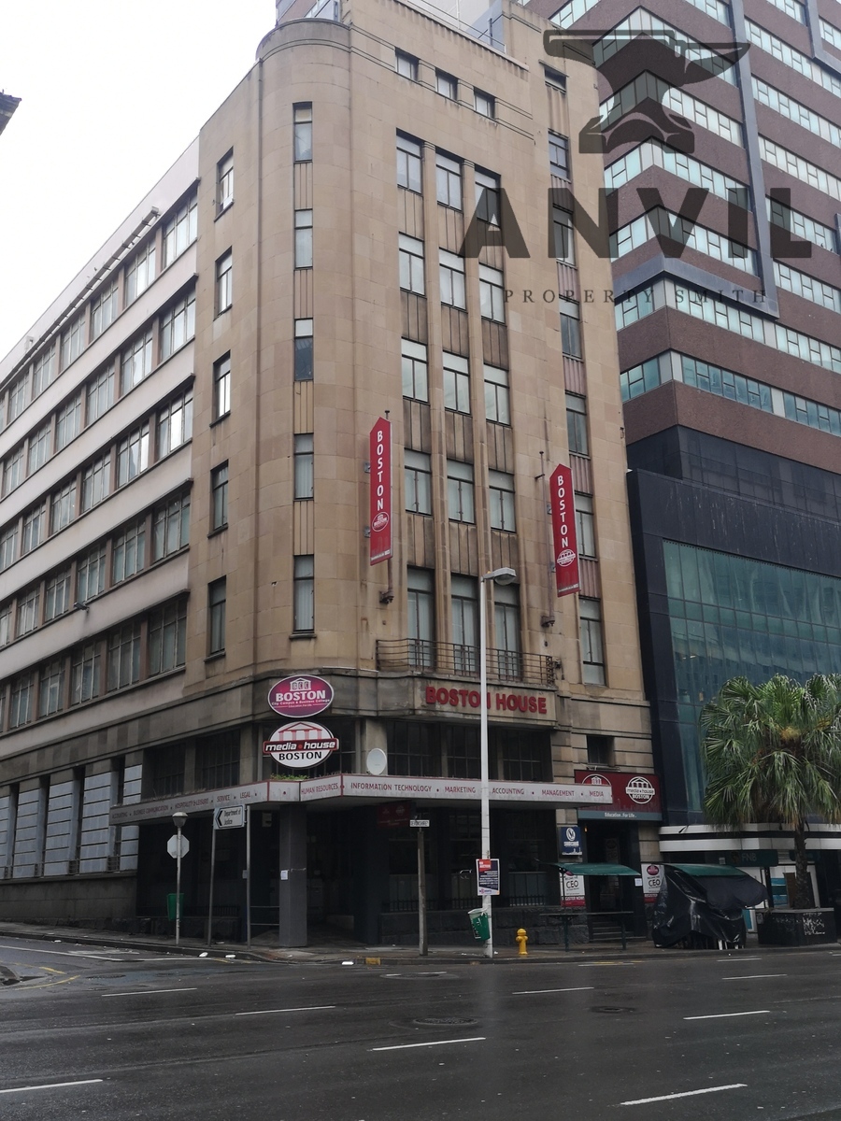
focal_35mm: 35
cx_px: 420
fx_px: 1134
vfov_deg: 52.6
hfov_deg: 40.7
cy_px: 560
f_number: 1.8
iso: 100
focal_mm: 3.95
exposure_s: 1/50
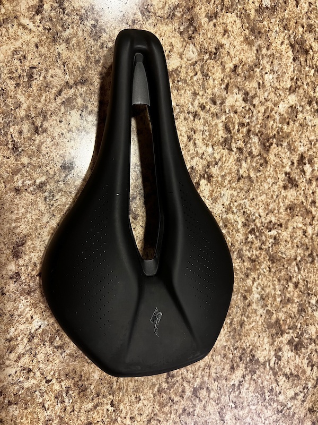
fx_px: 318
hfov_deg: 53.1
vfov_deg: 67.3
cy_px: 212
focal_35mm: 26
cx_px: 159
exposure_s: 1/60
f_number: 1.5
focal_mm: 5.7
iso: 160
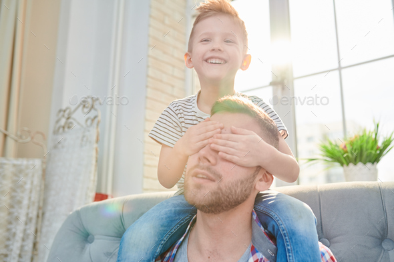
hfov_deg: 54.4
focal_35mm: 35
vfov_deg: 37.8
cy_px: 131
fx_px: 383
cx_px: 197
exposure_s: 1/200
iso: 250
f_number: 3.2
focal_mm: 35
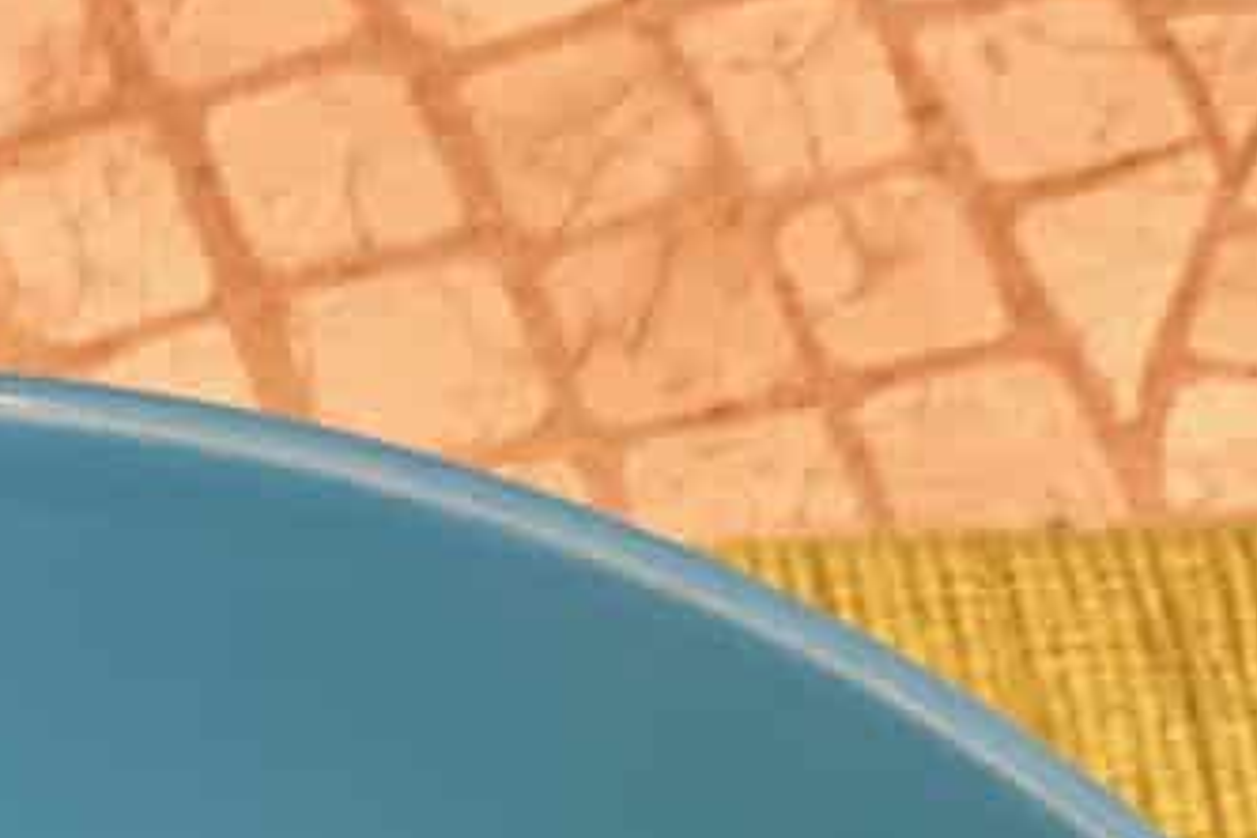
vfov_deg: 6.2
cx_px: -102
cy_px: 2310
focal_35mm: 208
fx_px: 7262
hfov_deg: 9.8
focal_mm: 6
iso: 320
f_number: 2
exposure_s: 1/40
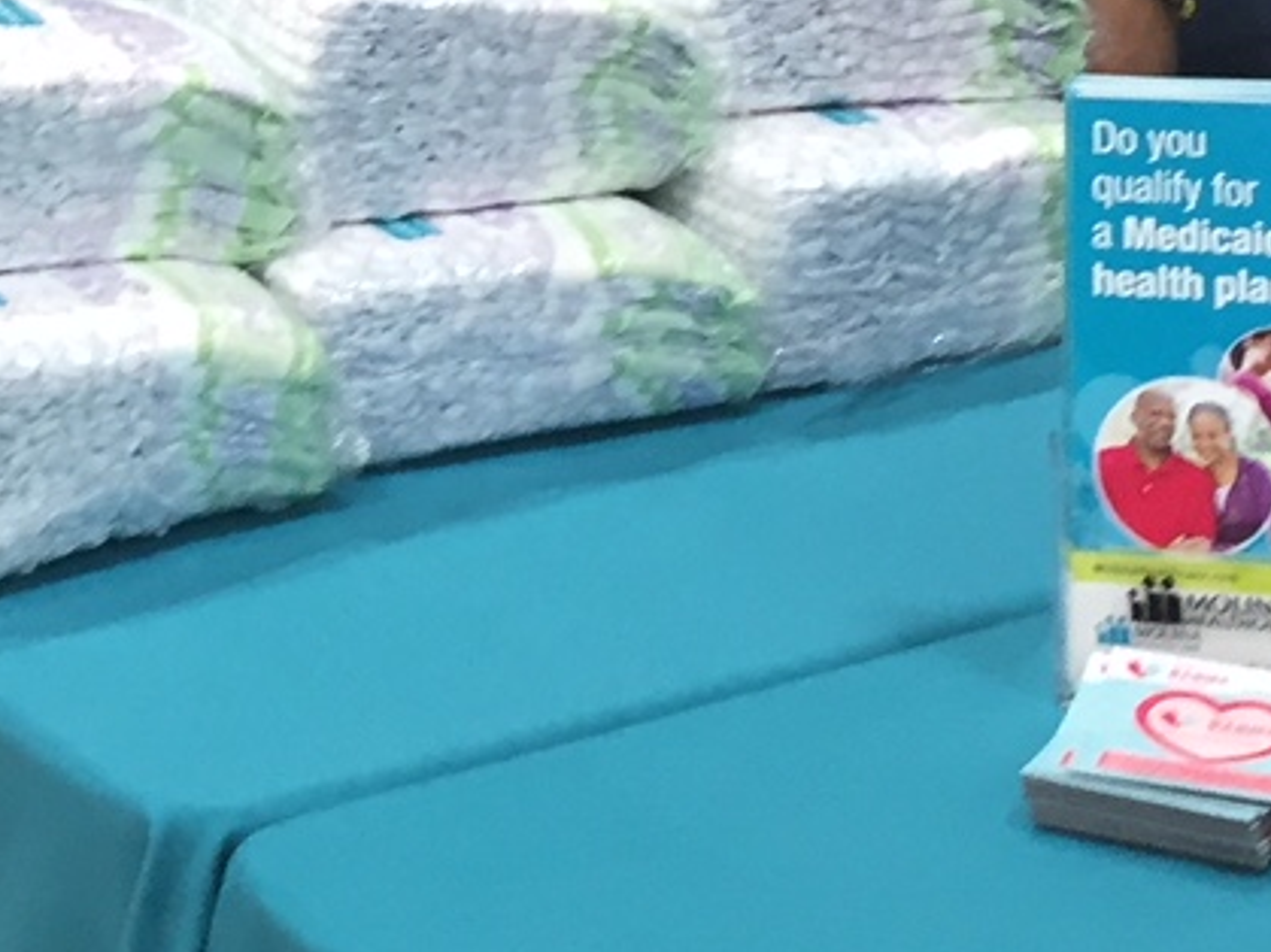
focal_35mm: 113
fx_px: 4148
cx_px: -224
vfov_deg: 12.5
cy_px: -437
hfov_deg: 16.7
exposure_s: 1/30
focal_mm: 4.15
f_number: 2.2
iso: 80
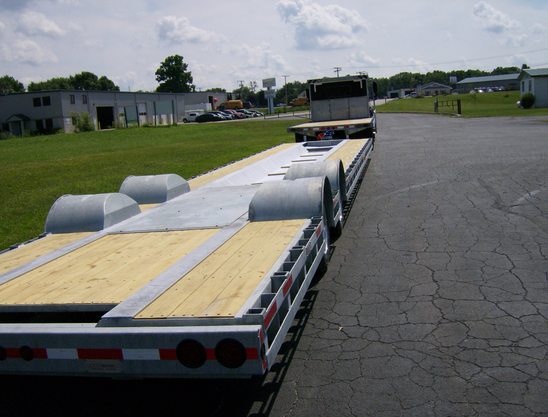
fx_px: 573
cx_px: 274
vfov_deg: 40.0
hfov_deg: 51.1
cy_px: 208
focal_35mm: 36
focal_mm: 6
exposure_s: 1/2000
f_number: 4.7
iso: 100
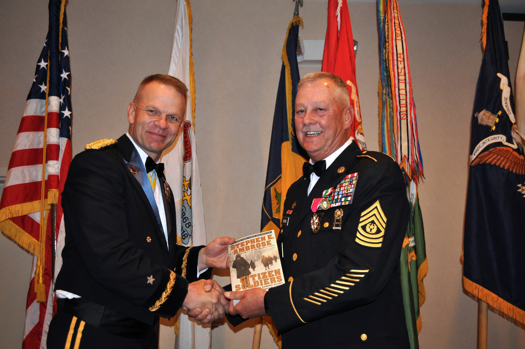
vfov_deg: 36.8
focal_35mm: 36
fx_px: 524
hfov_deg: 53.2
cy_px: 174
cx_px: 262
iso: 800
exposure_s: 1/60
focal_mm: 24
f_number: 4
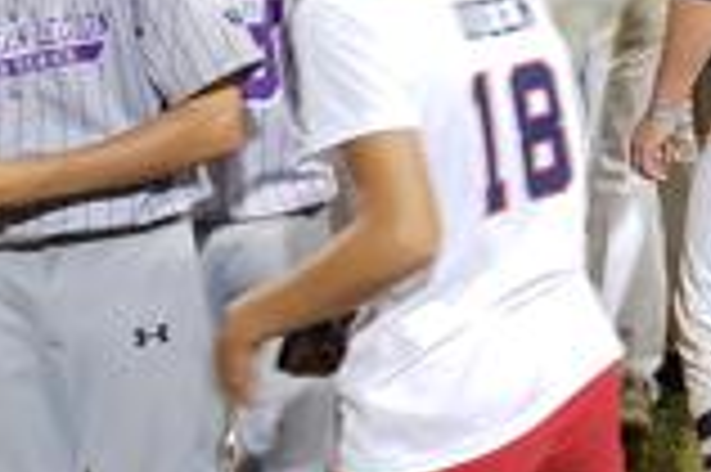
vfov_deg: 14.3
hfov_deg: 19.8
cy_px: 9
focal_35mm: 94
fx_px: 1855
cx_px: 945
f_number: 2.4
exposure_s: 1/60
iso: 160
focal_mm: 4.3
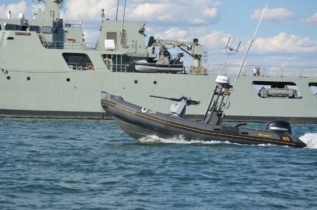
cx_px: 158
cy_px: 105
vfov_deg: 11.4
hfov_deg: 17.1
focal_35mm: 120
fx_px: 1055
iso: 200
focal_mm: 80
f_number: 9
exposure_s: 1/800
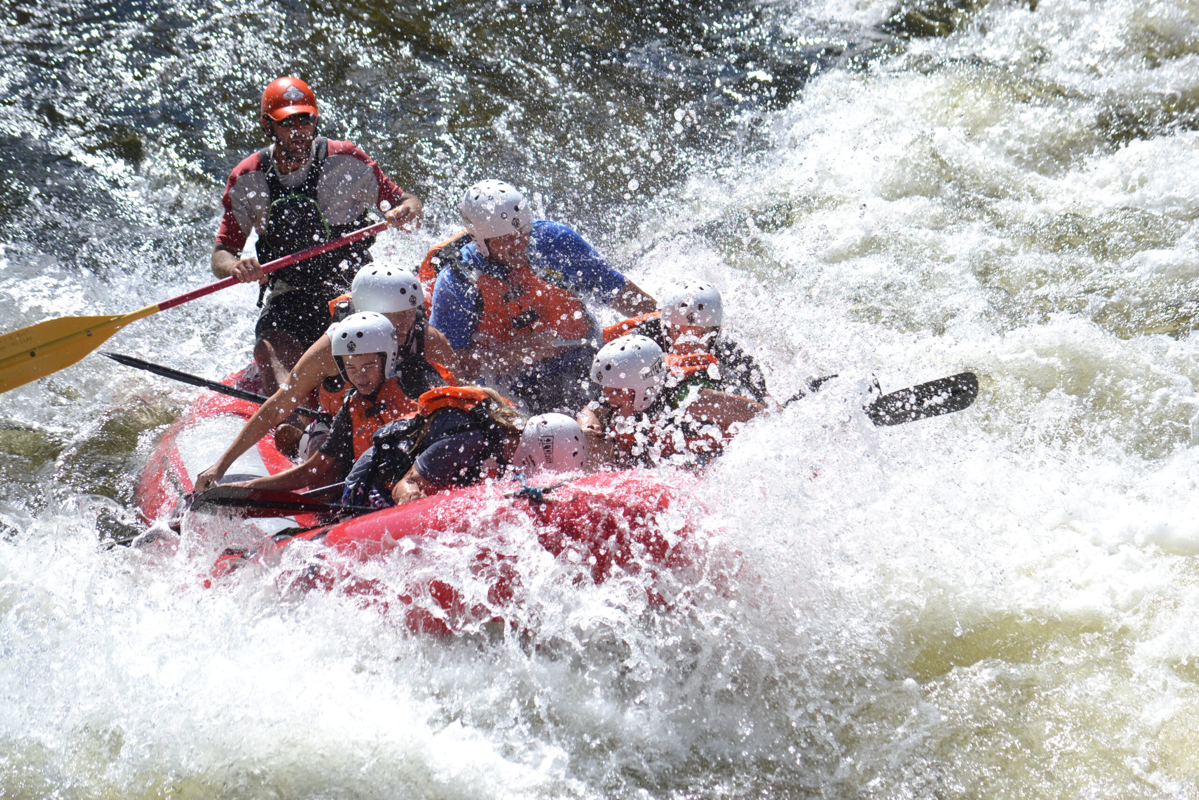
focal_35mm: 300
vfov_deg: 4.6
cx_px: 600
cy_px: 400
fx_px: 9991
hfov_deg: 6.9
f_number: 6.3
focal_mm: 200
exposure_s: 1/1600
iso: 400
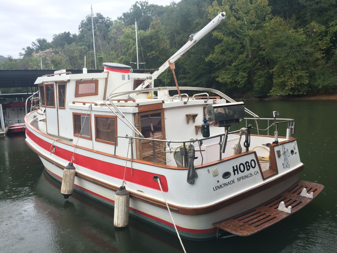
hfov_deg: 61.7
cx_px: 168
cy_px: 126
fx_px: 282
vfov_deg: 48.2
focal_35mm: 29
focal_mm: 4.15
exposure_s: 1/132
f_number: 2.2
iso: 32
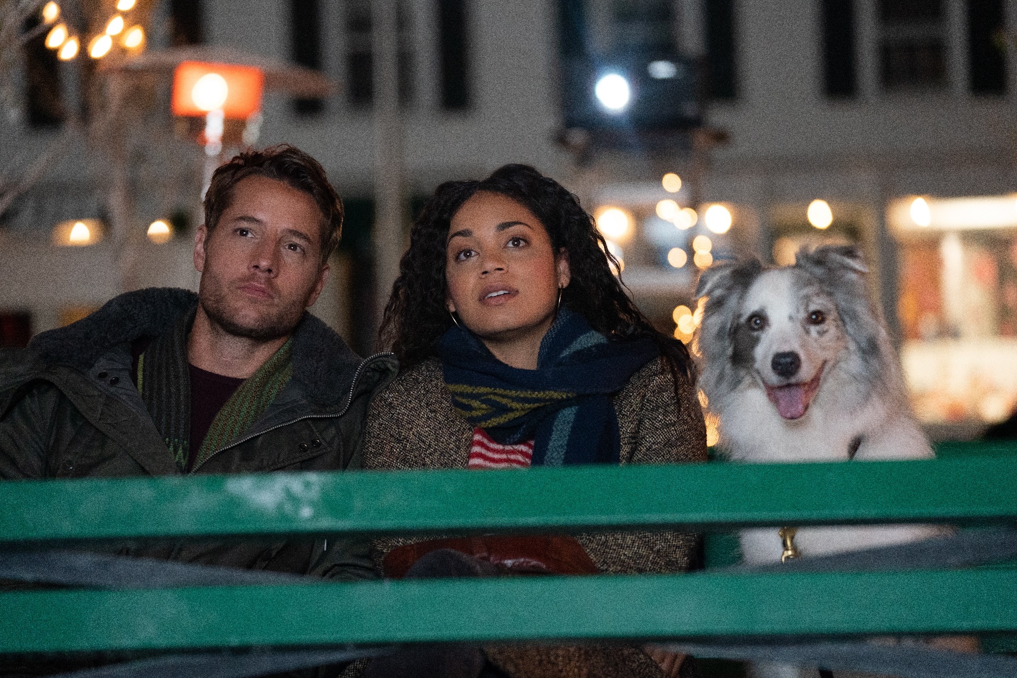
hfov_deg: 16.1
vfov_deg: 10.8
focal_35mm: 127
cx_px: 505
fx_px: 3587
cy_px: 336
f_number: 2.8
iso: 6400
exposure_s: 1/320
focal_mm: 124
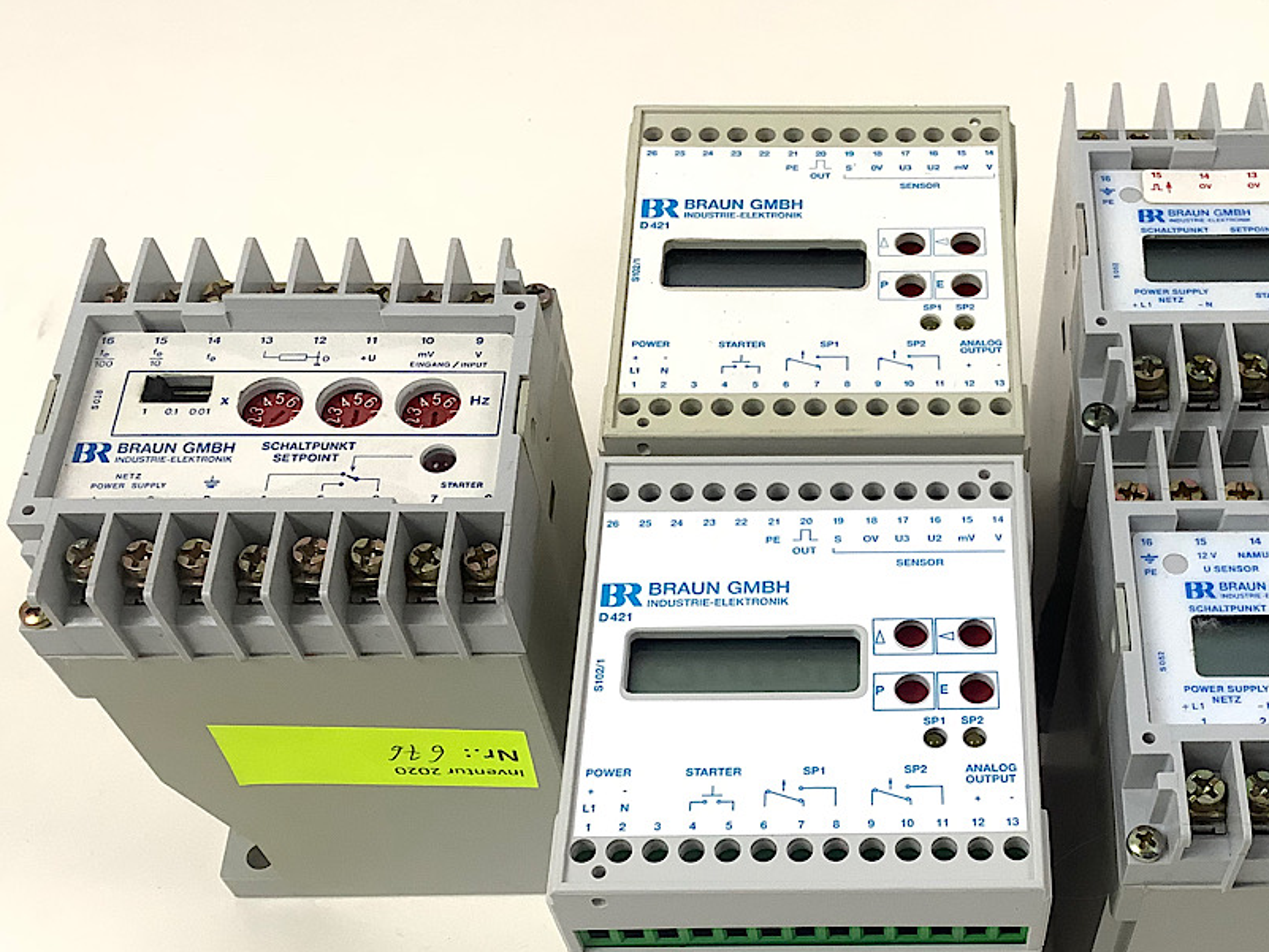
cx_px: 902
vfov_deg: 31.0
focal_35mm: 46
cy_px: 700
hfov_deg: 40.4
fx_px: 1687
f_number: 2.4
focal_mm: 3.3
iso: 64
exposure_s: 1/100
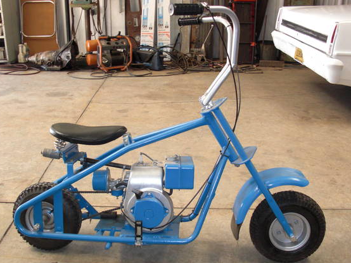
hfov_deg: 47.9
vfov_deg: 36.8
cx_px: 170
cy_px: 138
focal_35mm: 39
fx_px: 395
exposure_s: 1/40
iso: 200
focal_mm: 6.3
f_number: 2.8
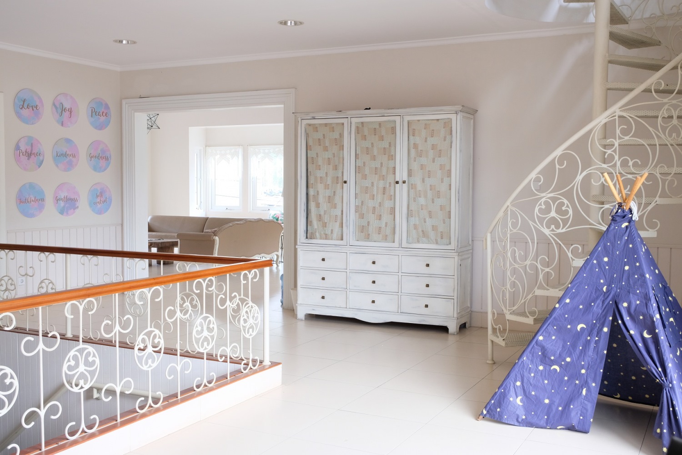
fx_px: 720
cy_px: 228
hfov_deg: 50.7
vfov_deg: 35.1
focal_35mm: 38
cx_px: 341
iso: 800
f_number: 8
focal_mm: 25.6
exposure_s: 1/8
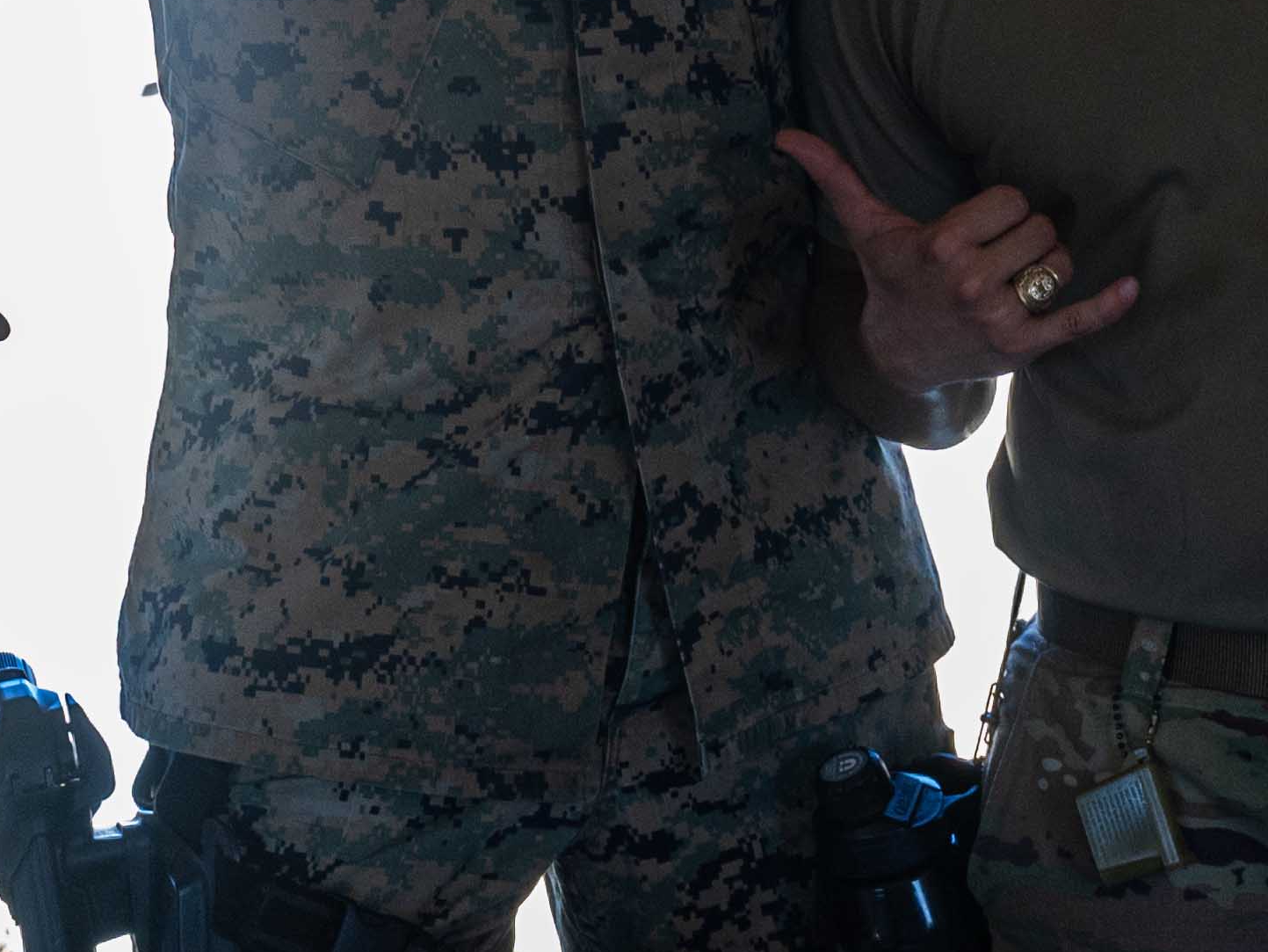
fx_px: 5606
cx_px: 861
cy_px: -368
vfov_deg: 9.5
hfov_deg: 12.9
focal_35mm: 153
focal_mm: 38
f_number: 6.3
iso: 800
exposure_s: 1/125
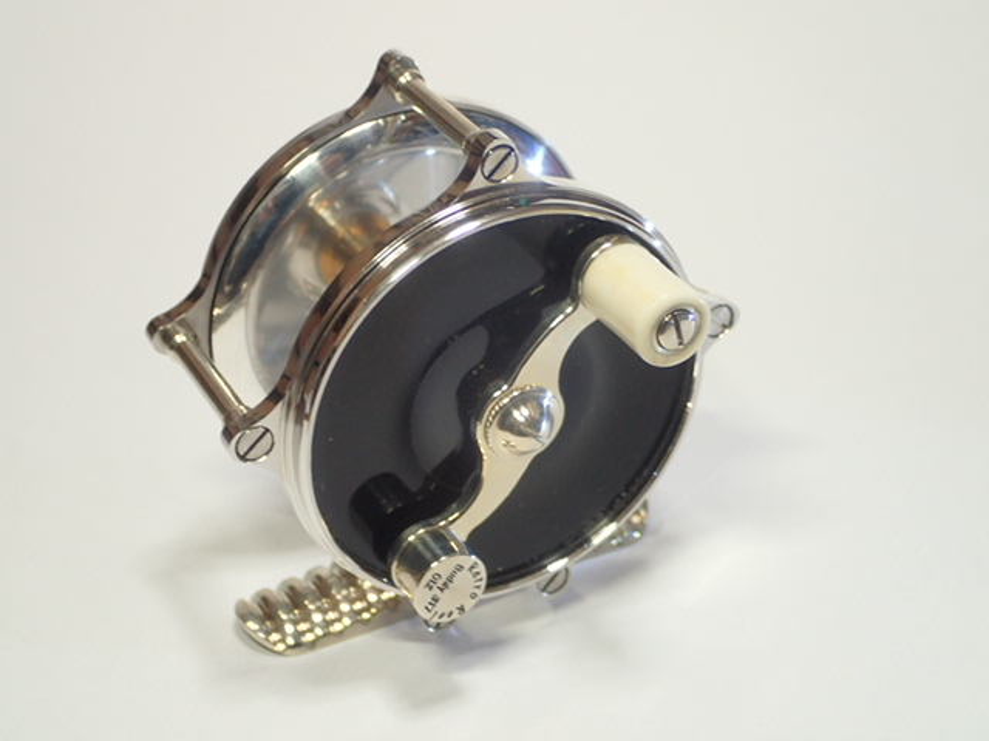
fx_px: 1857
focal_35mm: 65
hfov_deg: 29.8
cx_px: 494
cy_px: 370
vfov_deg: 22.6
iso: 200
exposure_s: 1/6
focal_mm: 11.78
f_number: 3.8
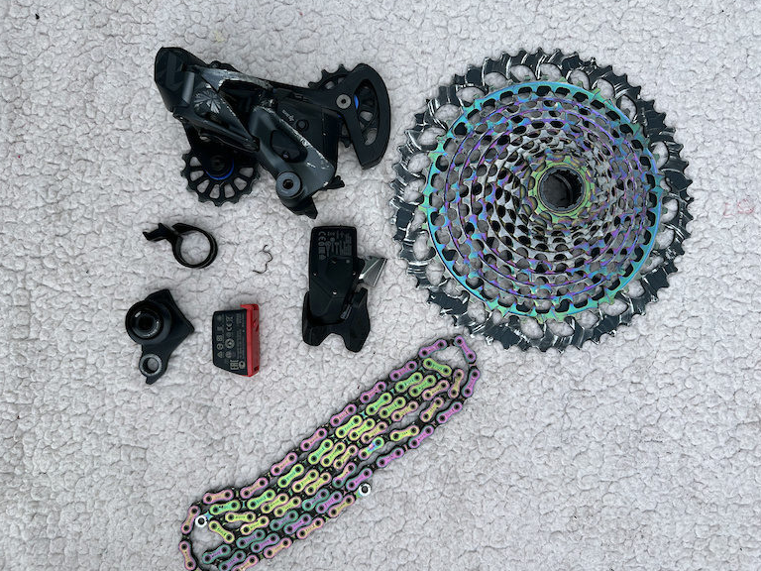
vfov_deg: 54.9
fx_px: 550
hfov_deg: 69.4
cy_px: 290
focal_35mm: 25
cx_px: 384
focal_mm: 6.86
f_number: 1.78
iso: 80
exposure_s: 1/850
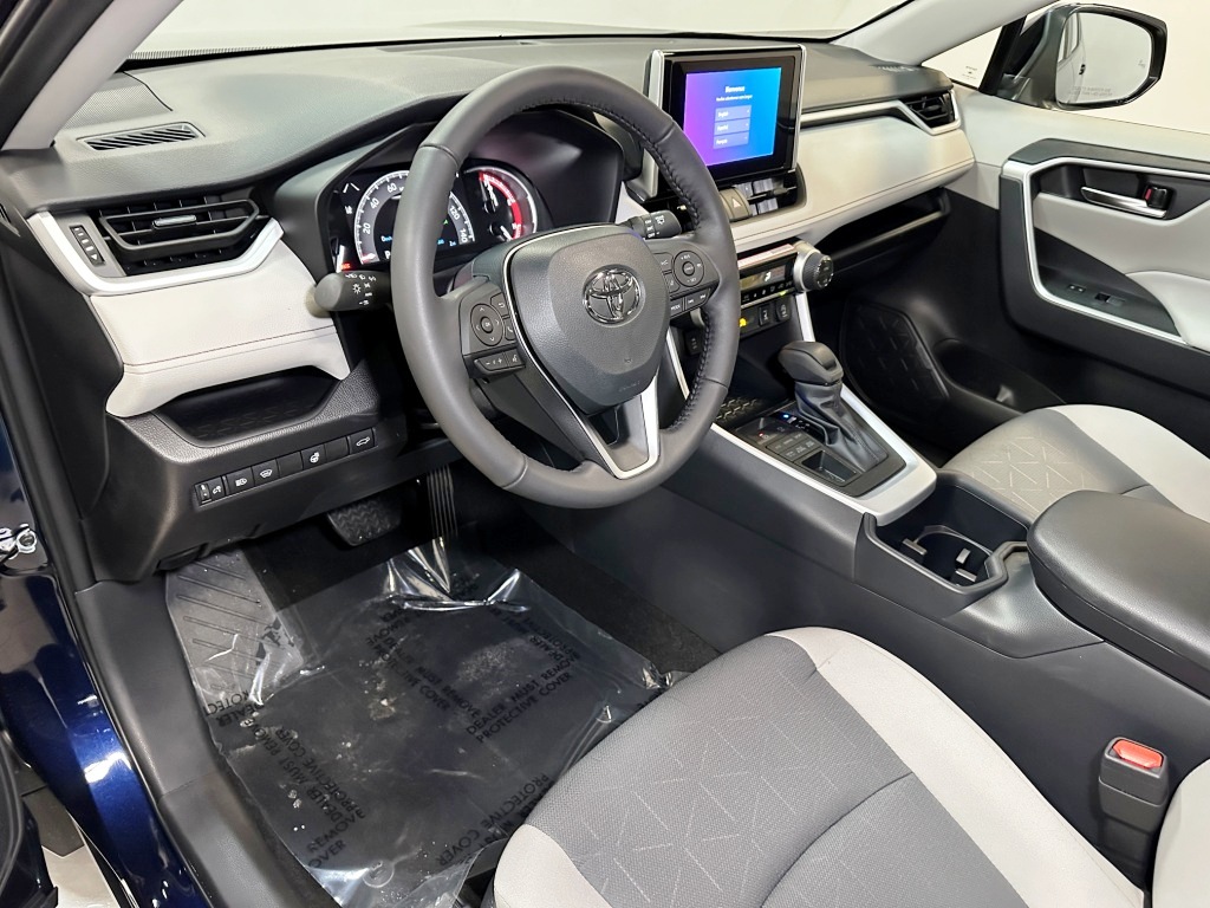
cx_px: 605
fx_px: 839
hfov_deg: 71.6
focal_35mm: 24
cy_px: 454
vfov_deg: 56.8
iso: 1000
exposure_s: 1/40
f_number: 1.78
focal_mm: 6.86
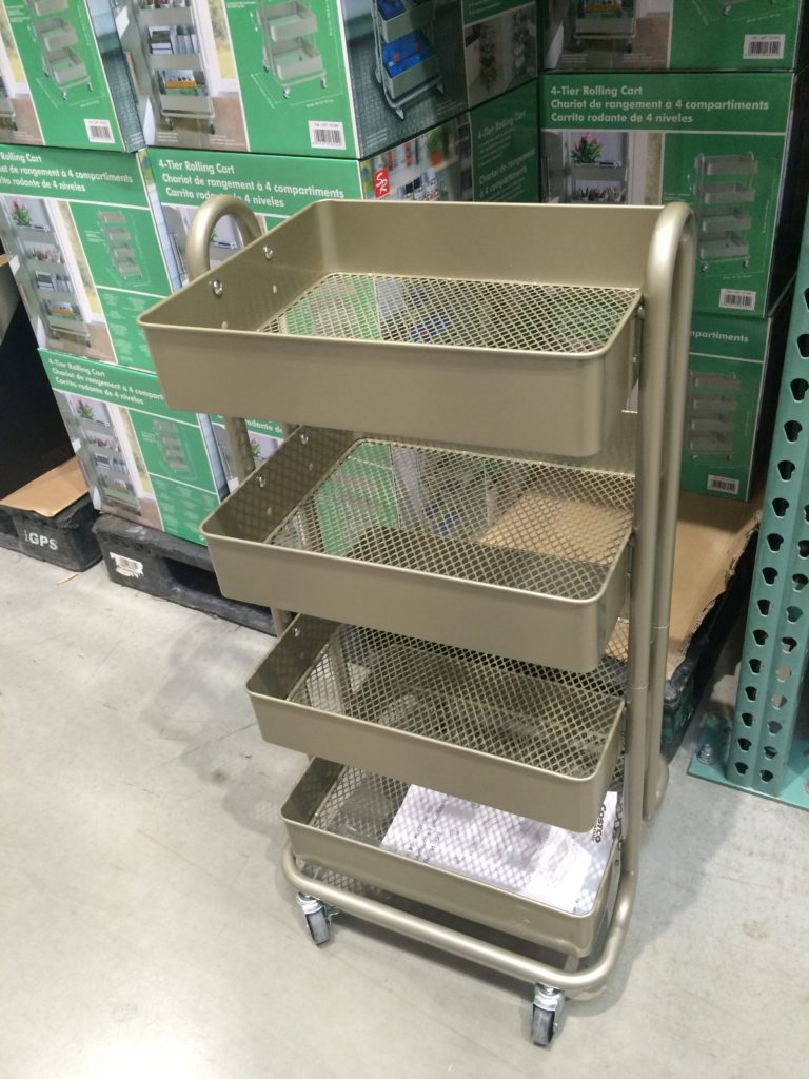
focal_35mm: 29
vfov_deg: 61.7
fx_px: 904
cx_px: 404
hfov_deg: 48.2
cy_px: 540
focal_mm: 4.15
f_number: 2.2
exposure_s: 1/33
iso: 200
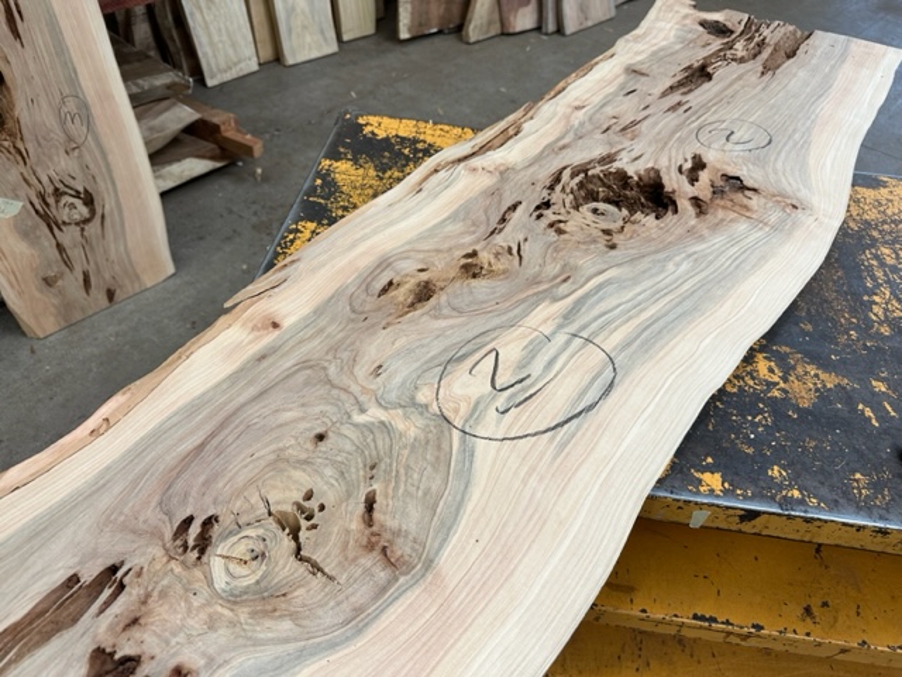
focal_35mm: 24
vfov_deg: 56.8
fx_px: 625
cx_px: 451
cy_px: 338
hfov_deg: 71.6
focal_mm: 6.86
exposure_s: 1/60
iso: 125
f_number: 1.78
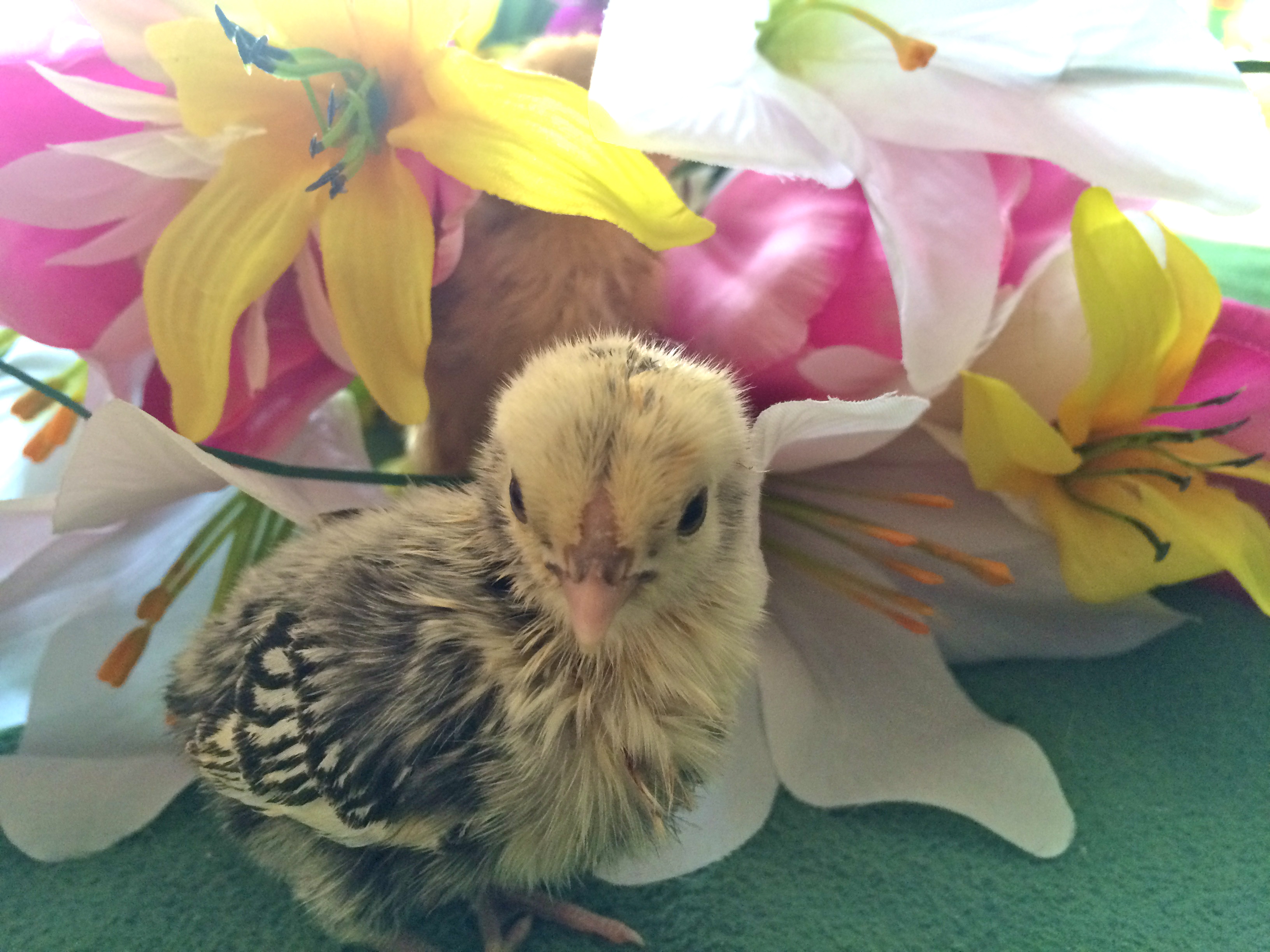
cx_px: 635
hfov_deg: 61.7
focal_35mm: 29
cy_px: 476
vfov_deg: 48.2
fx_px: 1064
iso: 100
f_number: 2.2
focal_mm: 4.15
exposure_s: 1/30
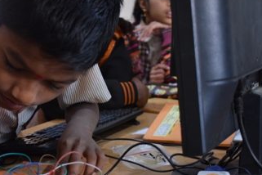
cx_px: 83
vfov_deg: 16.2
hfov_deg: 24.1
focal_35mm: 84
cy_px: 126
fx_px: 611
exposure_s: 1/13
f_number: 4.8
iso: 2500
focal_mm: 36
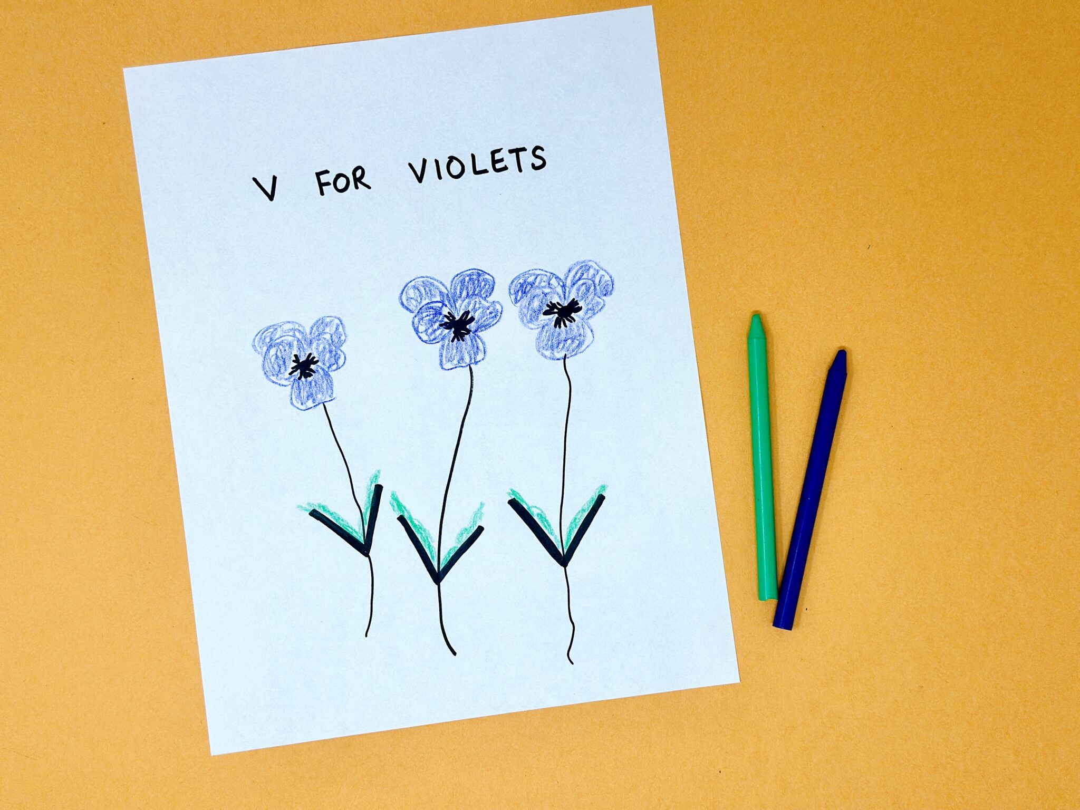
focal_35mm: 48
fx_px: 1498
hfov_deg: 39.7
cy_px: 405
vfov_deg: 30.3
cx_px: 540
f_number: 1.78
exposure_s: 1/516
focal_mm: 6.86
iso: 80
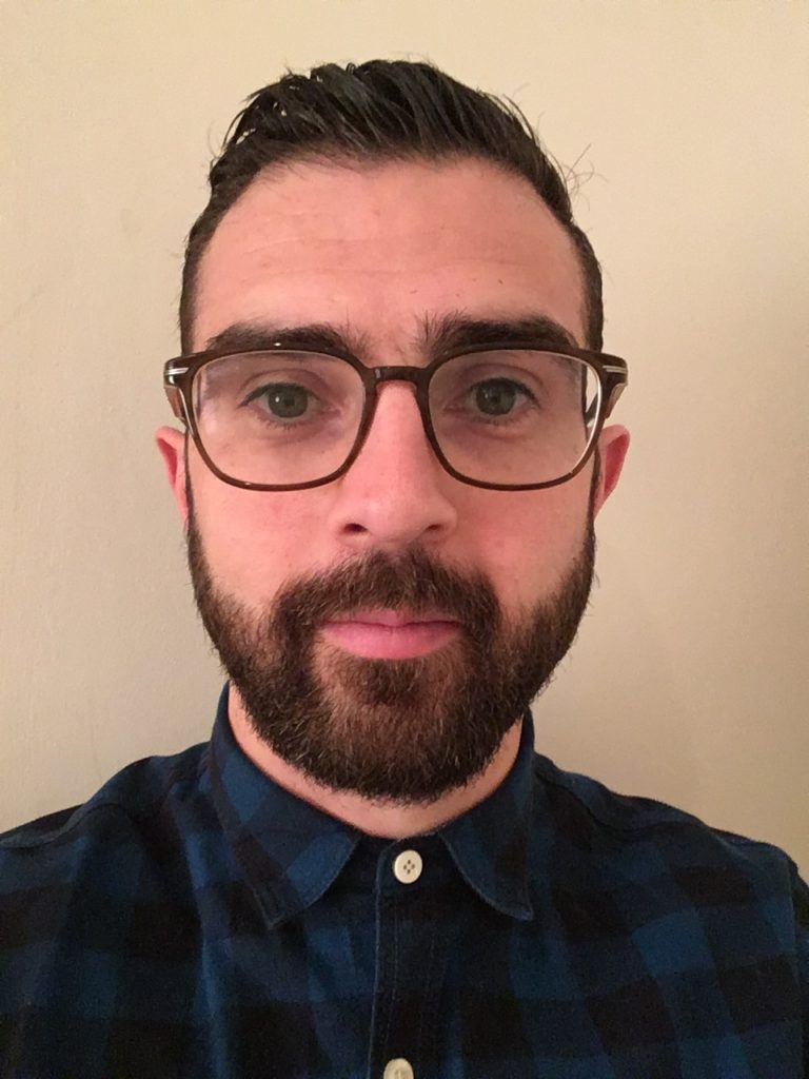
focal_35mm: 31
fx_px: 966
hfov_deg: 45.4
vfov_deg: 58.4
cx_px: 404
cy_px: 540
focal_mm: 2.15
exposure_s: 1/25
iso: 400
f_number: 2.4
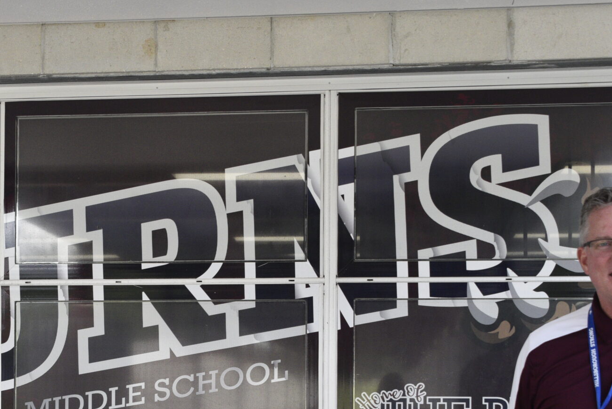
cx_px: 264
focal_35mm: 71
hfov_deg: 28.4
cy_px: 362
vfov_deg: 18.9
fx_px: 1208
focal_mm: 36
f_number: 8
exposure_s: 1/250
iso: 1600
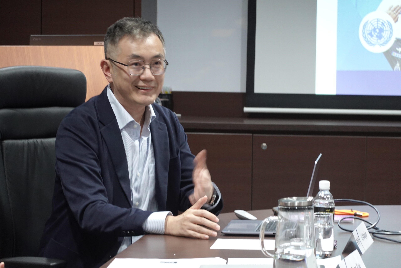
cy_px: 134
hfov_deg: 11.7
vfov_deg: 7.8
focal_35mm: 175
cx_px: 200
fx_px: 1949
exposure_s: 1/25
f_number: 4.5
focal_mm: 63.55
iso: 800
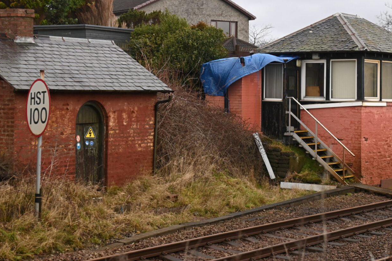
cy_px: 77
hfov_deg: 25.4
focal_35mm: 80
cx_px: 212
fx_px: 871
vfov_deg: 17.0
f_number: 7.1
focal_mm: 48
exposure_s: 1/200
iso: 1250
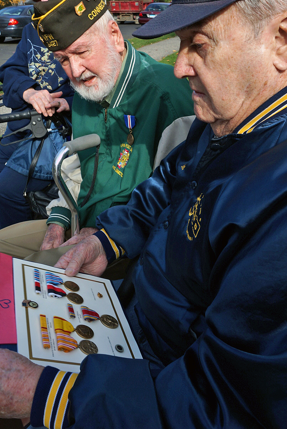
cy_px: 187
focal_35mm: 32
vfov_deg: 58.5
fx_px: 382
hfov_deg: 41.2
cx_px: 152
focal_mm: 16
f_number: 13
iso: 100
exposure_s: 1/100
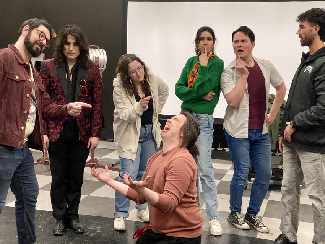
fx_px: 488
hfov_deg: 36.8
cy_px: 122
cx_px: 162
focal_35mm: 52
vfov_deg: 28.0
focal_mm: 6
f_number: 2
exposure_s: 1/60
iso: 500
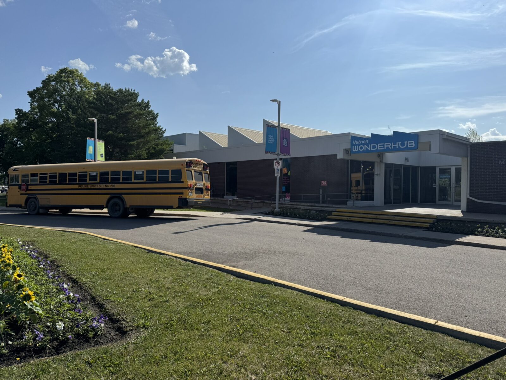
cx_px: 253
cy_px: 190
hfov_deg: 71.6
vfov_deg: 56.8
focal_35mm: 24
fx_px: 351
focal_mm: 6.76
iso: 80
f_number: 1.78
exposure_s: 1/10417
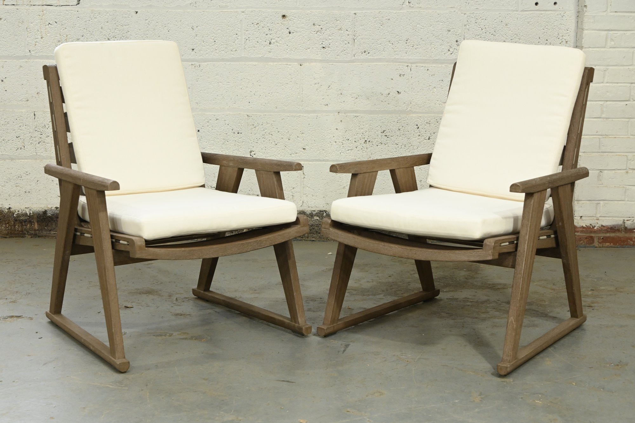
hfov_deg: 32.4
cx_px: 318
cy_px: 212
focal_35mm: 62
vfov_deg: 21.9
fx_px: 1093
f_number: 8
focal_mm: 62
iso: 2500
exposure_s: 1/160
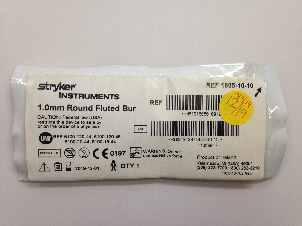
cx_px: 151
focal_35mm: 33
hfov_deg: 55.4
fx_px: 288
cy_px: 113
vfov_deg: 42.9
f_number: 2.4
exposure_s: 1/40
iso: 50
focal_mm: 4.12
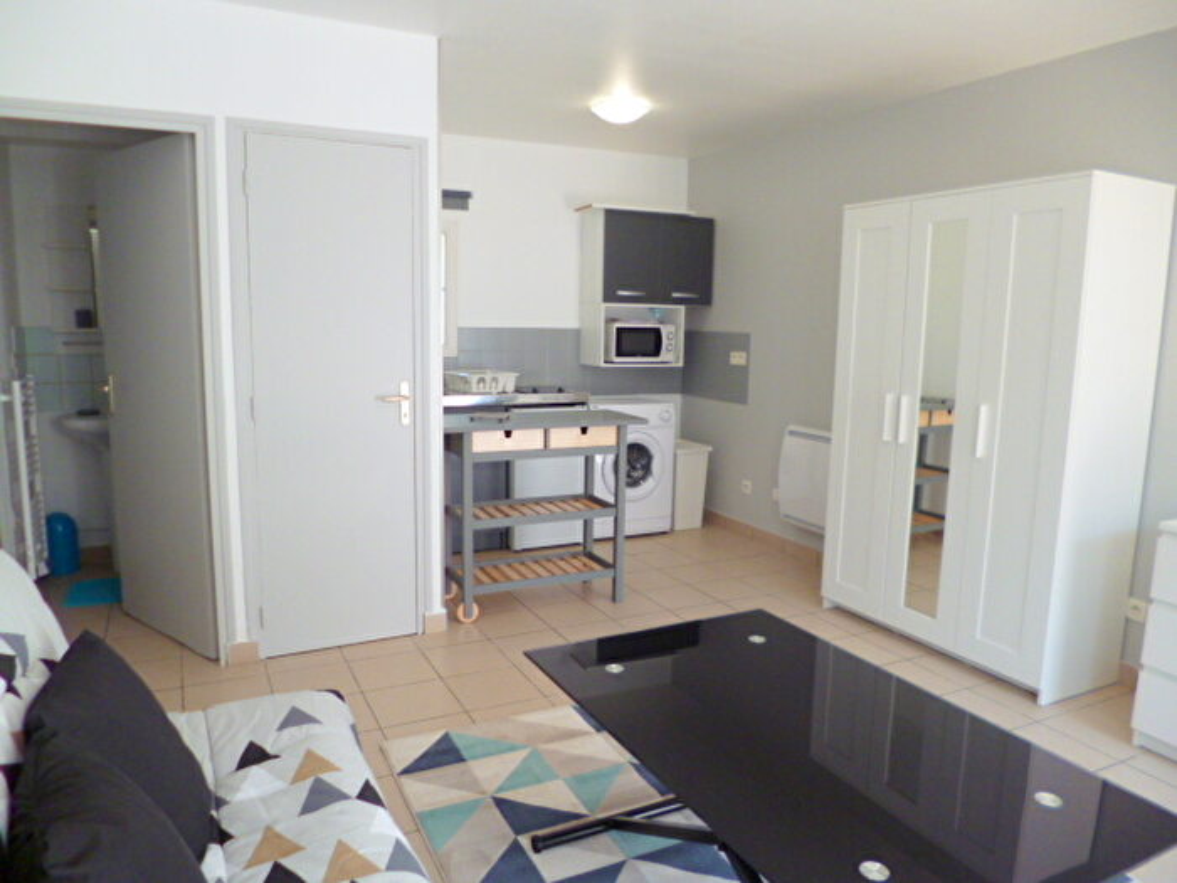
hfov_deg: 71.6
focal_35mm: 24
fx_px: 816
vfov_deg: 56.8
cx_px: 588
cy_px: 442
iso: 160
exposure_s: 1/60
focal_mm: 4.3
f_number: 2.5
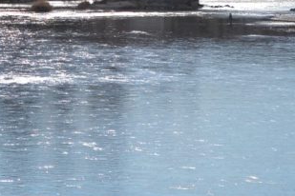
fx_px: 2366
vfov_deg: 4.7
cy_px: -92
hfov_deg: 7.1
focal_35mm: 289
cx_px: -53
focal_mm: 55
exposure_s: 1/1600
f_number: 6.3
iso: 400
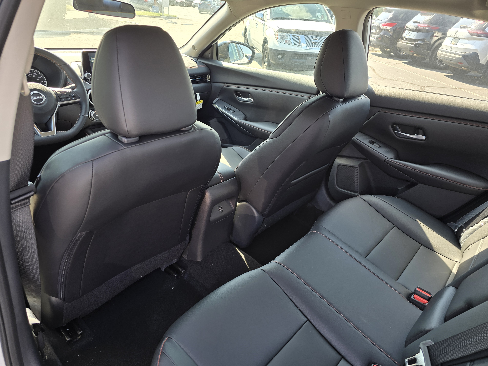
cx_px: 244
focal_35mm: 23
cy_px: 183
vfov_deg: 58.9
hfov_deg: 73.9
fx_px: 324
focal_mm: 6.3
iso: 25
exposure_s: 1/86
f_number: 1.7
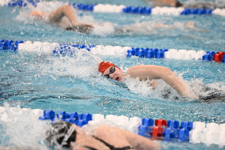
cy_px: 75
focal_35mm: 200
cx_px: 112
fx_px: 1249
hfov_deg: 10.3
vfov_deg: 6.9
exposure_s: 1/1000
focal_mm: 200
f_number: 2.8
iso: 8000
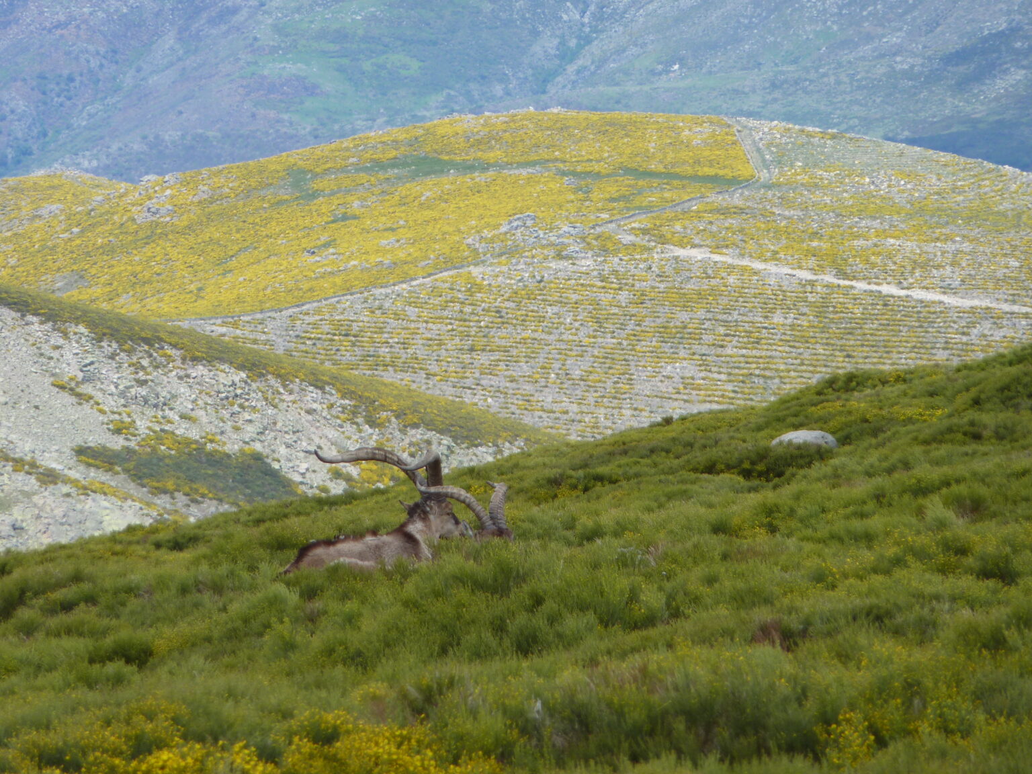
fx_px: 8944
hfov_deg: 6.6
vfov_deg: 5.0
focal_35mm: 300
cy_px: 387
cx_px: 516
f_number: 4.9
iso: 80
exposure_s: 1/400
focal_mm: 49.2
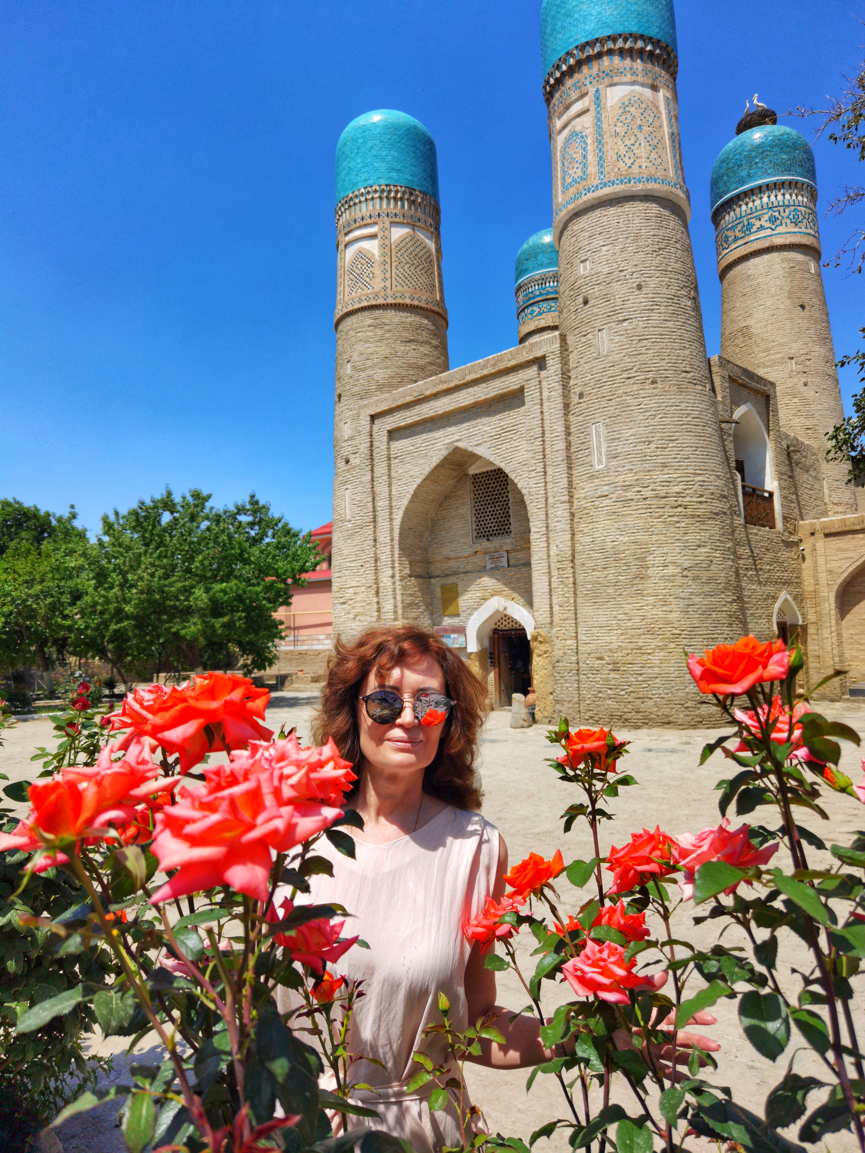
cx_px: 432
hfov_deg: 58.9
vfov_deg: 73.9
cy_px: 576
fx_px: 766
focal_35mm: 23
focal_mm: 6.71
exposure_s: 1/5181
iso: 50
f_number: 1.9
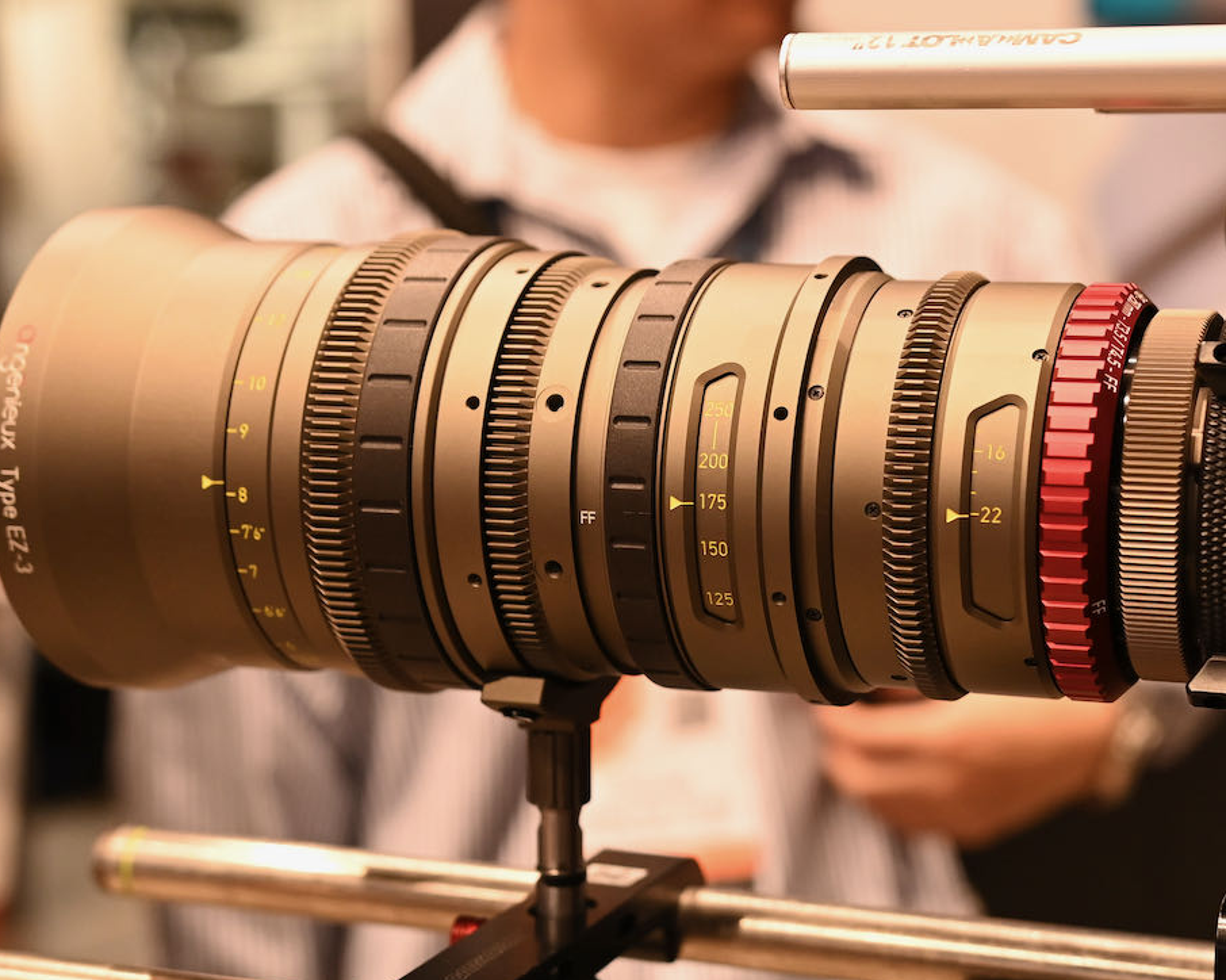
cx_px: 698
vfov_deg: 22.1
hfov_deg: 27.5
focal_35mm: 69
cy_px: 567
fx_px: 2503
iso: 1600
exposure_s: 1/250
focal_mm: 35
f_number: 3.2
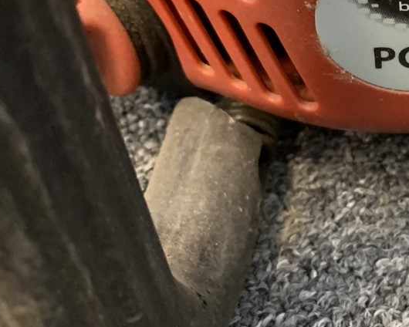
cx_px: 506
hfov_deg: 24.6
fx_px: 835
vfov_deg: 21.2
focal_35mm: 69
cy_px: -17
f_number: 1.8
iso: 320
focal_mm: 4.25
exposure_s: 1/33
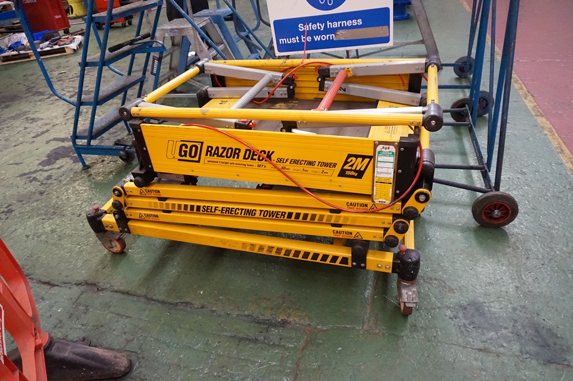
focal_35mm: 24
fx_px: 382
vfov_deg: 53.1
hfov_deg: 73.8
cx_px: 286
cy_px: 190
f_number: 3.5
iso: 3200
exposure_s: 1/160
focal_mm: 16
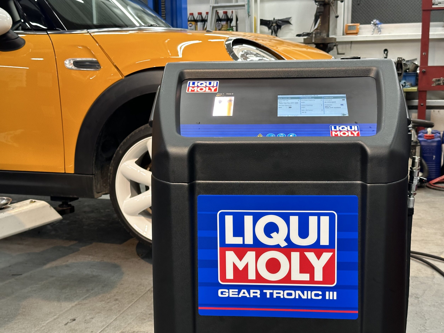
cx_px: 218
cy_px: 168
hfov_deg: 38.9
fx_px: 628
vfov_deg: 29.7
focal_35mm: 49
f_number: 1.78
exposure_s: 1/60
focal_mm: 6.86
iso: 125
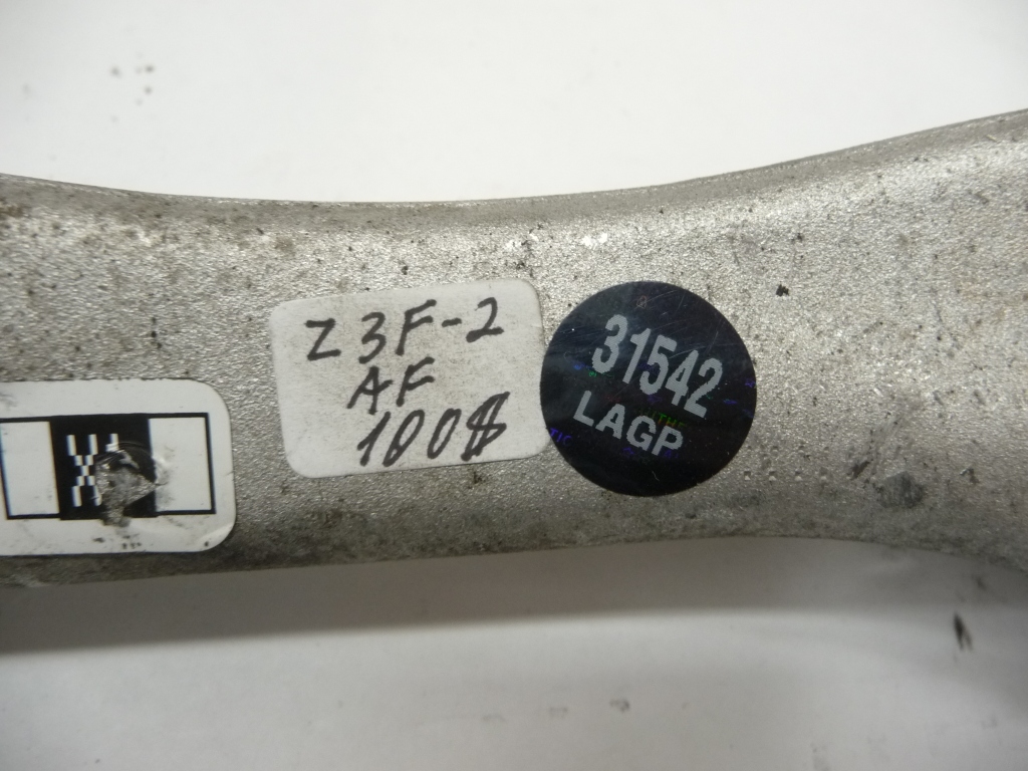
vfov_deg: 49.7
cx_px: 514
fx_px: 832
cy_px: 386
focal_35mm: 28
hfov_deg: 63.4
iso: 250
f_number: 3.3
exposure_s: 1/30
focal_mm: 4.7
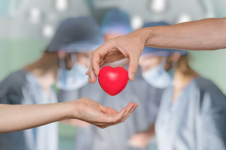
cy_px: 75
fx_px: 283
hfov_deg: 43.6
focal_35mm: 45
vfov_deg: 29.9
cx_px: 113
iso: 100
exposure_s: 1/200
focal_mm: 30
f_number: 8
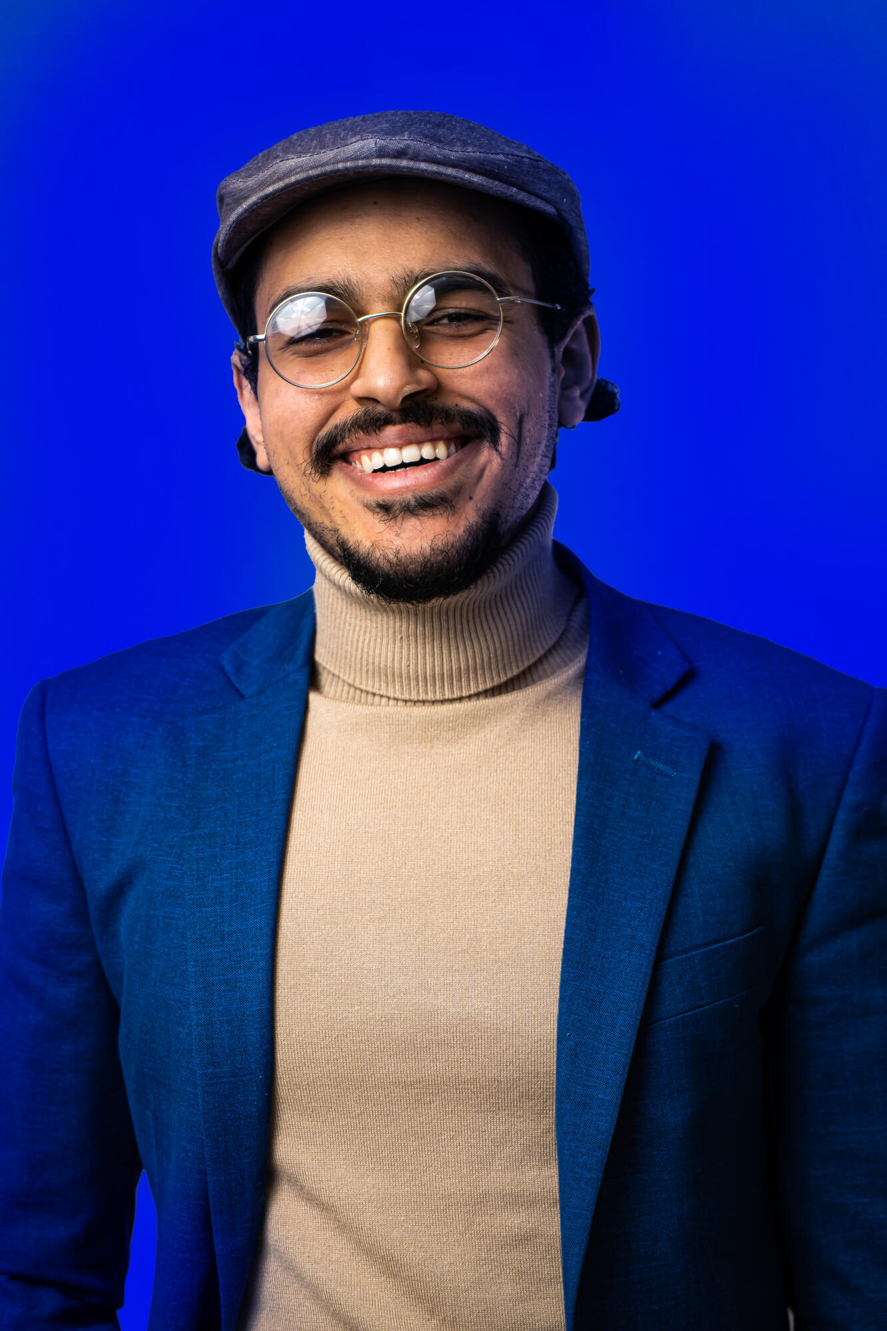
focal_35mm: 75
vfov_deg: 27.0
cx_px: 444
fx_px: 2772
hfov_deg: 18.2
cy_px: 666
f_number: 5
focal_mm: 75
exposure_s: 1/80
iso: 800
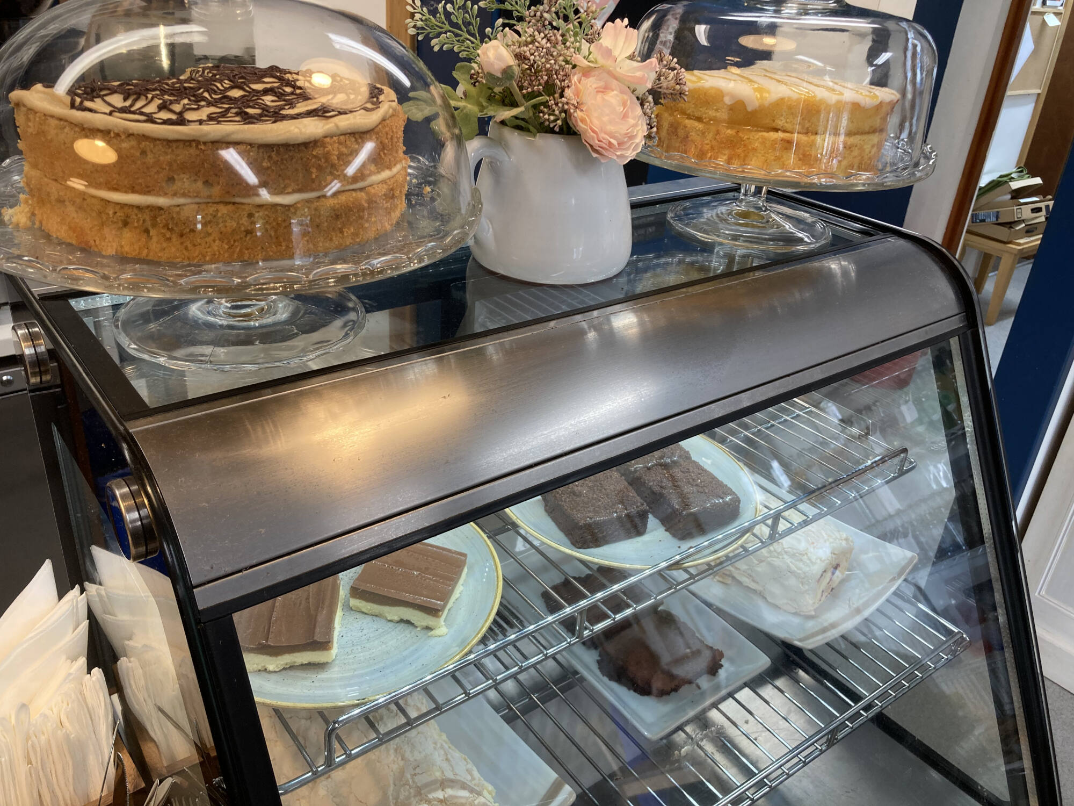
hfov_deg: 63.4
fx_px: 869
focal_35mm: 28
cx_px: 537
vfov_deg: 49.7
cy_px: 403
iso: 50
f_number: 1.8
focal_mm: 3.99
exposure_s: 1/50
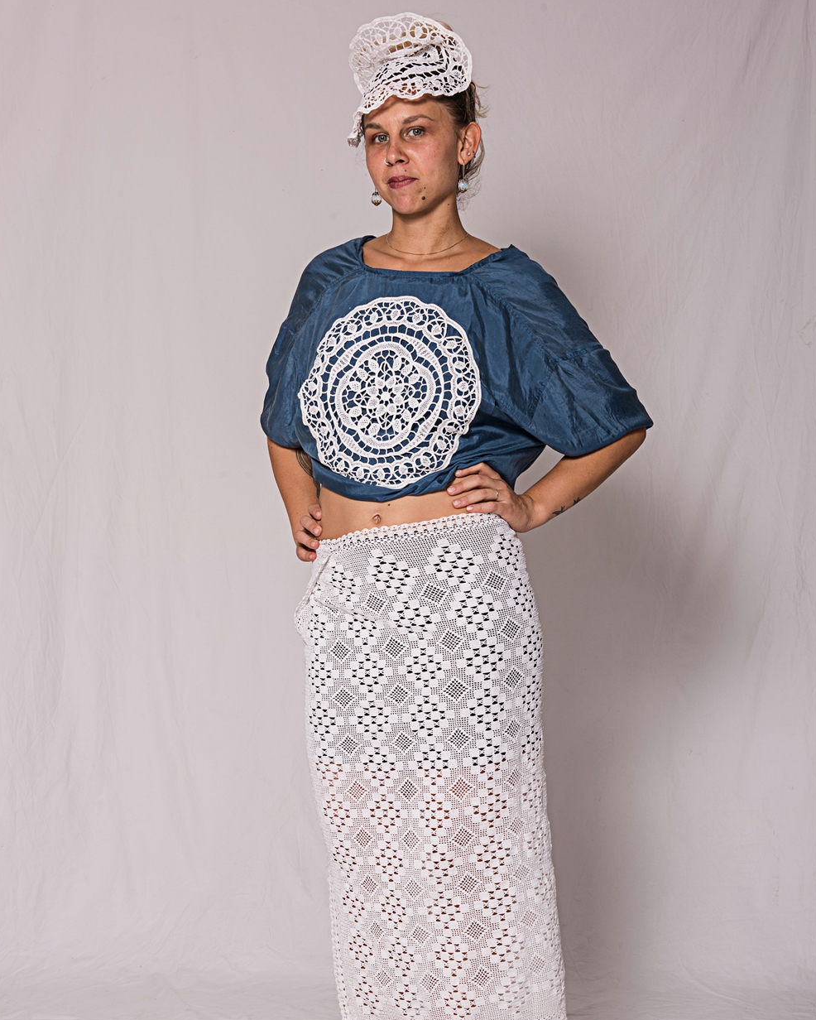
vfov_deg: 29.5
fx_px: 1932
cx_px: 405
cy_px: 593
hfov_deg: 23.9
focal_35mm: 64
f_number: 11
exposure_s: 1/160
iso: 125
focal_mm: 56
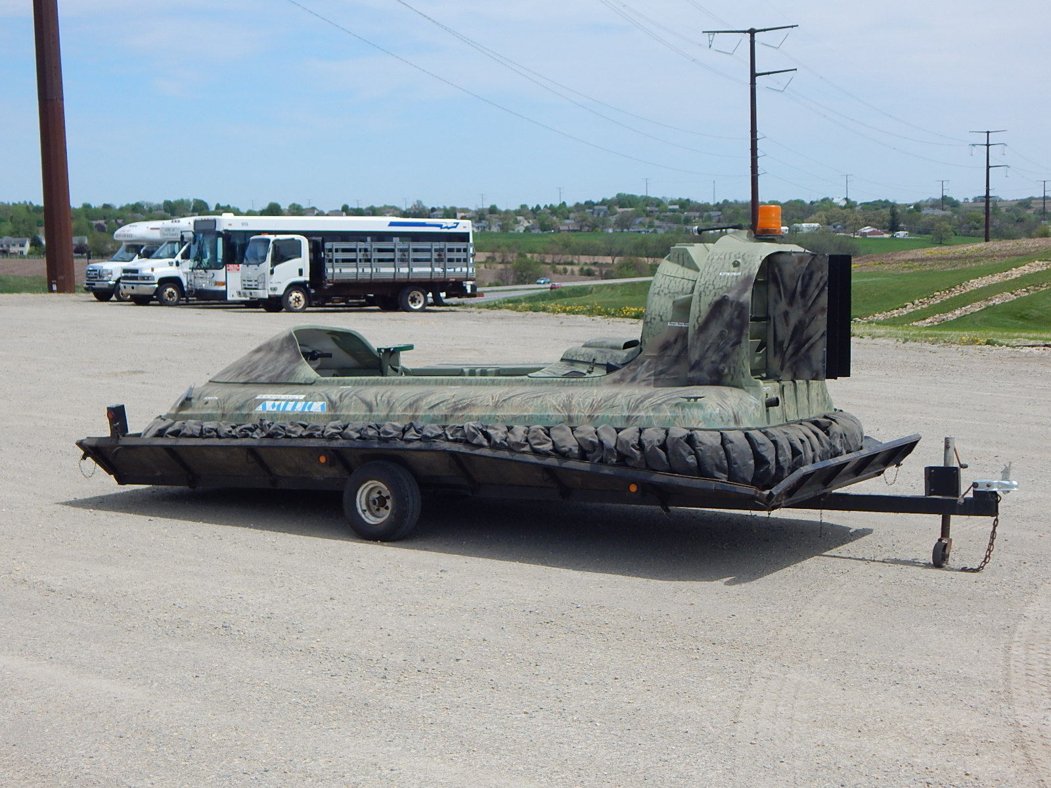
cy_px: 394
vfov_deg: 27.0
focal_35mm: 54
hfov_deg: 35.5
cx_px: 526
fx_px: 1640
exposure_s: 1/400
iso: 125
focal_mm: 9.7
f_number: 7.6
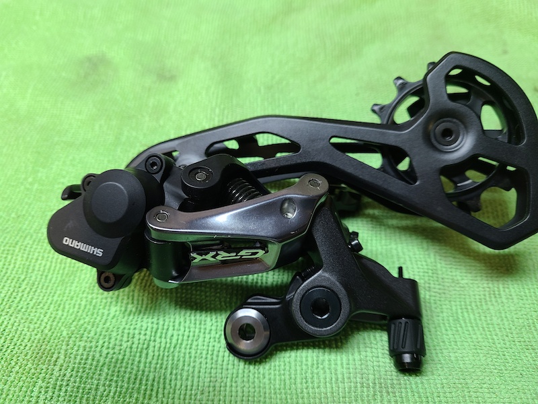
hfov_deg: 67.3
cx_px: 269
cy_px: 202
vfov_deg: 53.1
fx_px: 404
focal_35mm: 26
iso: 160
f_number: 1.8
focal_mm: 5.4
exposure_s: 1/60
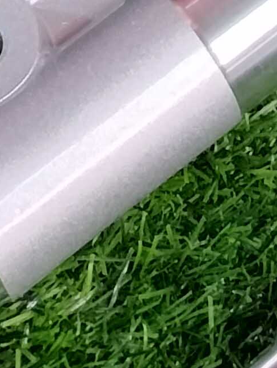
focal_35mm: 192
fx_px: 2047
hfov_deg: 7.2
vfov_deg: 8.8
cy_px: -676
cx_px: 727
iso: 869
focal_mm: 4.71
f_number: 1.7
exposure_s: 1/20
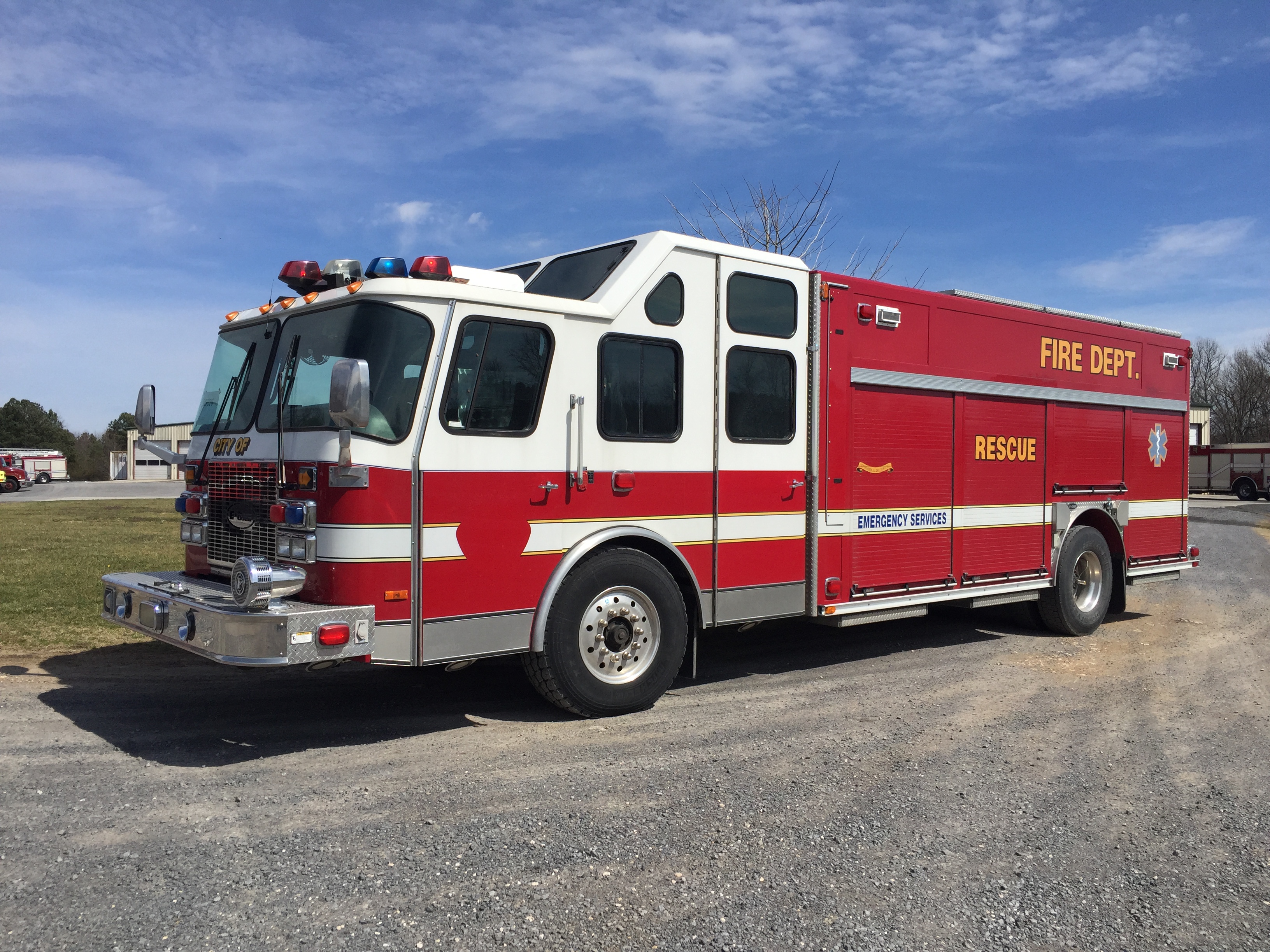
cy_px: 476
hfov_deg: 61.7
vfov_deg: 48.2
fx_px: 1064
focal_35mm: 29
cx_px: 635
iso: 32
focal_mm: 4.15
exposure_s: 1/3597
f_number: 2.2
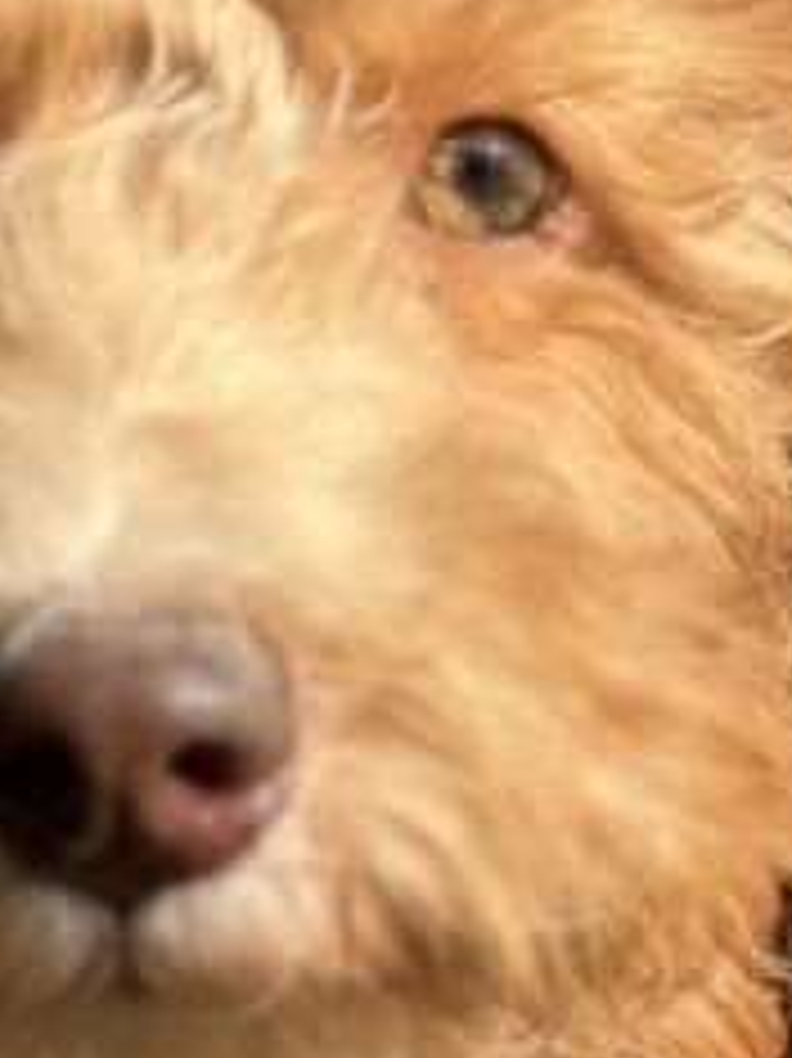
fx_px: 9588
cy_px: 1760
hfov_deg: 4.7
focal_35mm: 314
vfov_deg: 6.2
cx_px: 356
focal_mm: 6.76
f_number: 1.78
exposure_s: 1/2179
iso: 64
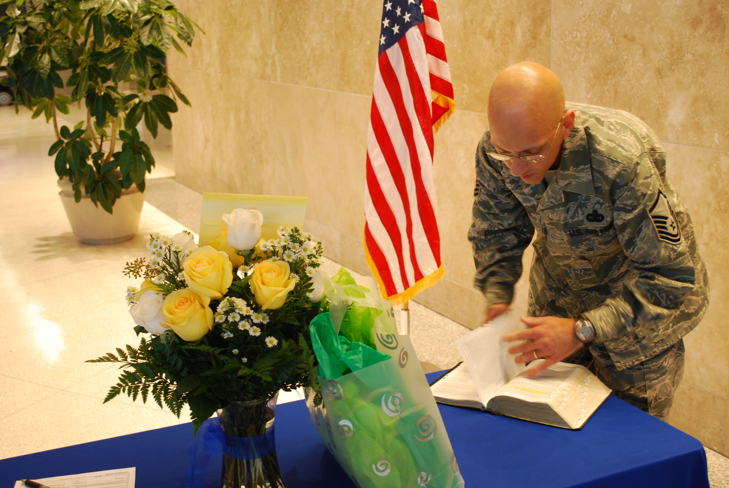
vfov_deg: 28.2
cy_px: 244
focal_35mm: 48
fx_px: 973
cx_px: 364
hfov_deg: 41.1
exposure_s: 1/15
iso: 400
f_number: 5.6
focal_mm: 32
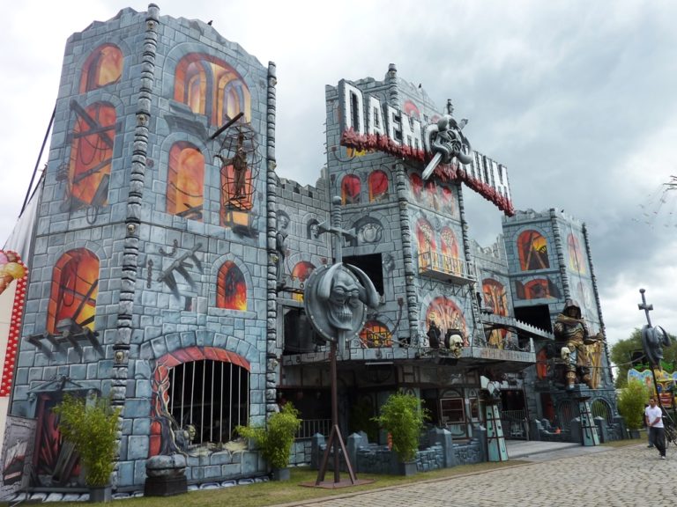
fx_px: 489
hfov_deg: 69.4
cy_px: 254
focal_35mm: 25
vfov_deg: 54.9
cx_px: 338
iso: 125
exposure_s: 1/400
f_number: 4
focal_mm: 4.1
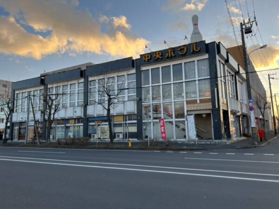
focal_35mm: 26
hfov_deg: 67.3
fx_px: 210
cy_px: 104
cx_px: 140
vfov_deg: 53.1
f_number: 1.5
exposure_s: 1/604
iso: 50
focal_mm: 5.7
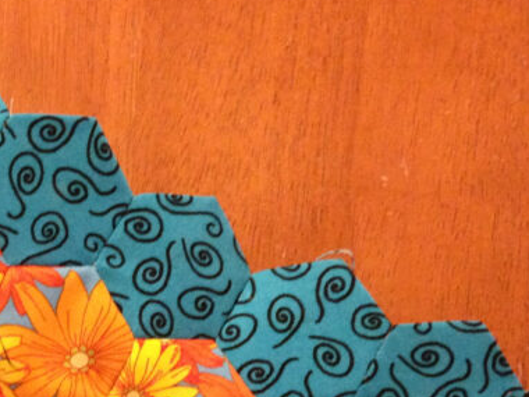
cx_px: -57
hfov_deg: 20.9
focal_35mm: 89
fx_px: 1360
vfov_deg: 15.8
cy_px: 503
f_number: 2.4
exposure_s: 1/15
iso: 400
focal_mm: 4.13
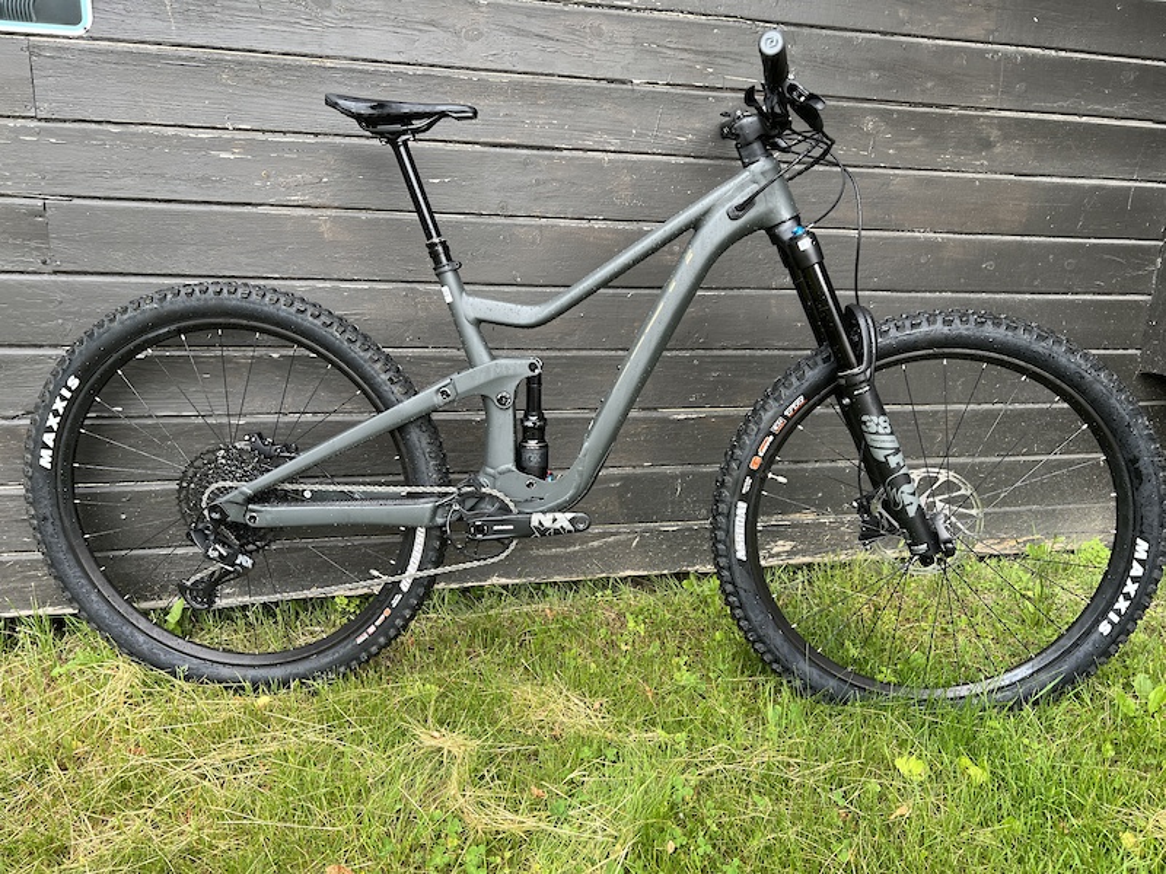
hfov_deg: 67.3
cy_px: 437
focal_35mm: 26
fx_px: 876
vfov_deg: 53.1
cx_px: 583
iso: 64
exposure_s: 1/121
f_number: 1.5
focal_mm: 5.7
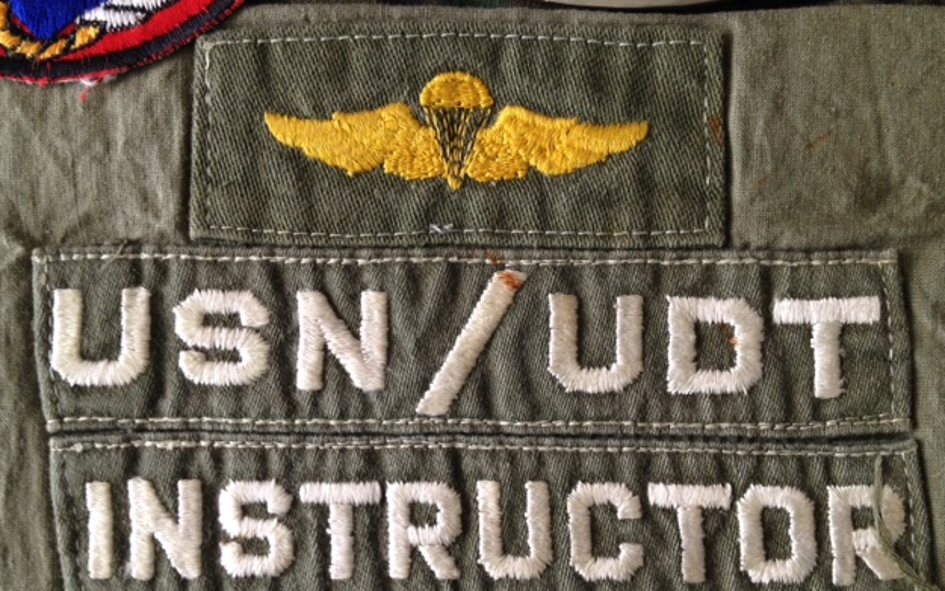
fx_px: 979
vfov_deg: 33.6
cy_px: 337
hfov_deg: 51.5
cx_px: 479
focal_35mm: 38
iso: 125
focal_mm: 4.28
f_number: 2.4
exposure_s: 1/20
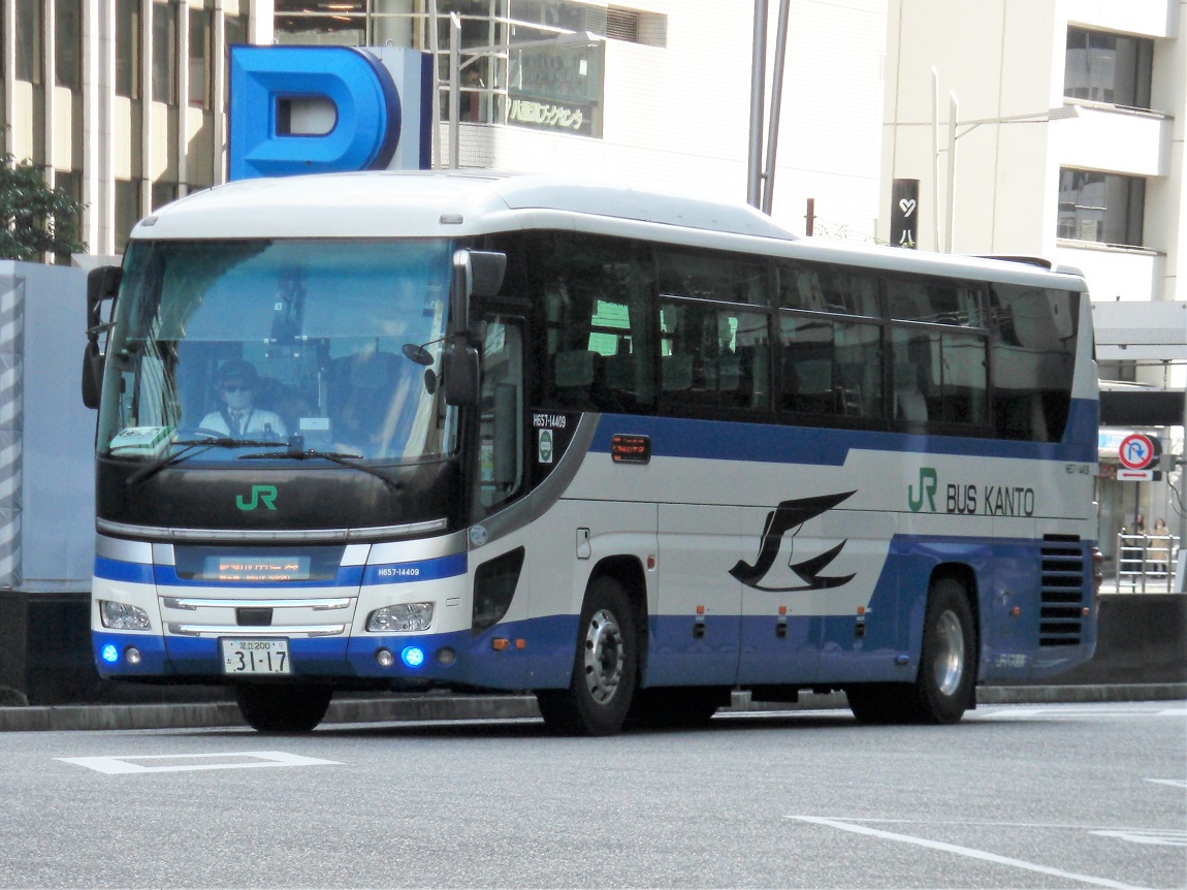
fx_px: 5554
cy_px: 445
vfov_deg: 9.2
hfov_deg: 12.2
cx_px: 594
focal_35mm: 162
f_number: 4.5
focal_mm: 26.8
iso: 100
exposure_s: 1/200
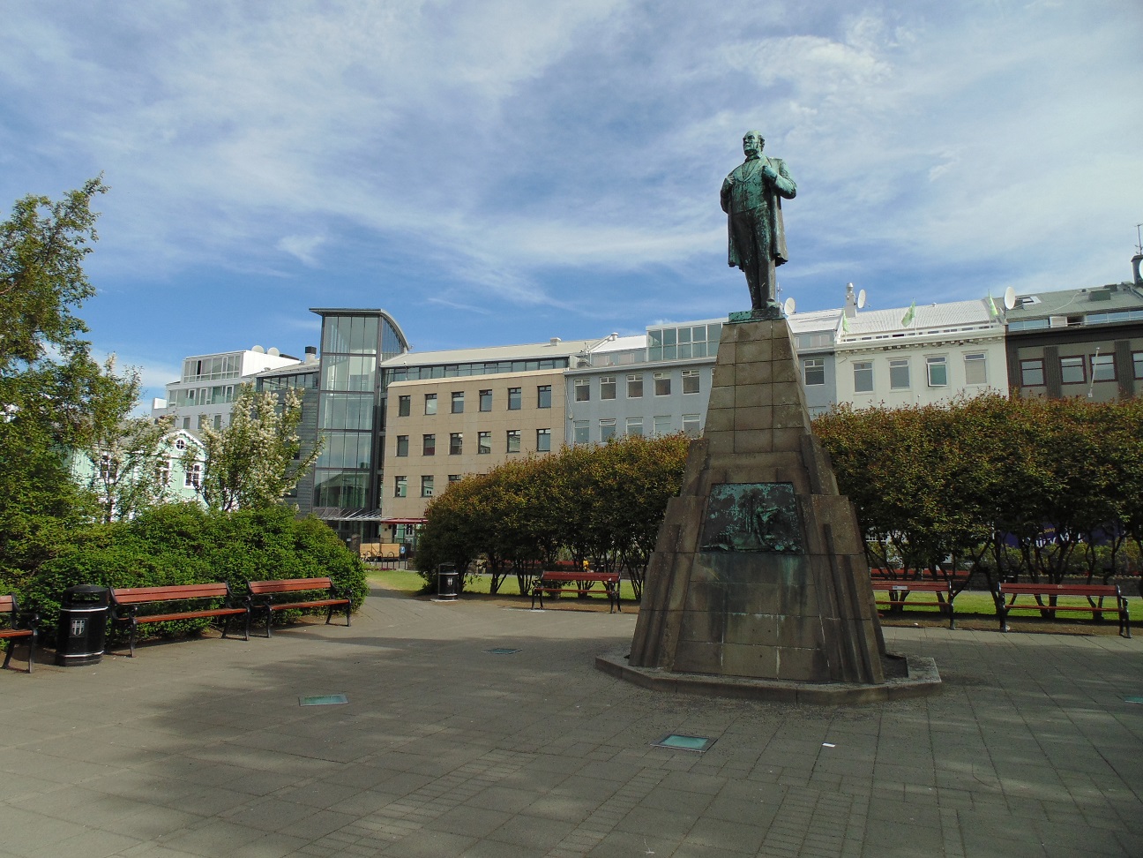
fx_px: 726
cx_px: 572
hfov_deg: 76.4
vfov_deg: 61.1
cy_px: 429
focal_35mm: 22
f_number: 3.1
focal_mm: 4
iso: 80
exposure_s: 1/800
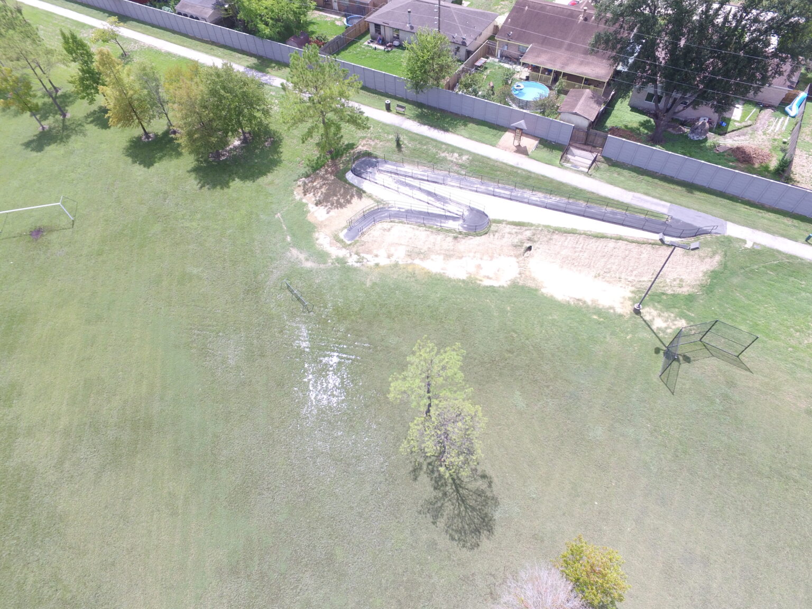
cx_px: 406
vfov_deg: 66.0
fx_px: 469
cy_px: 304
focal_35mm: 20
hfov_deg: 81.7
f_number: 2.8
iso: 100
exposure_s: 1/406
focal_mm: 3.61
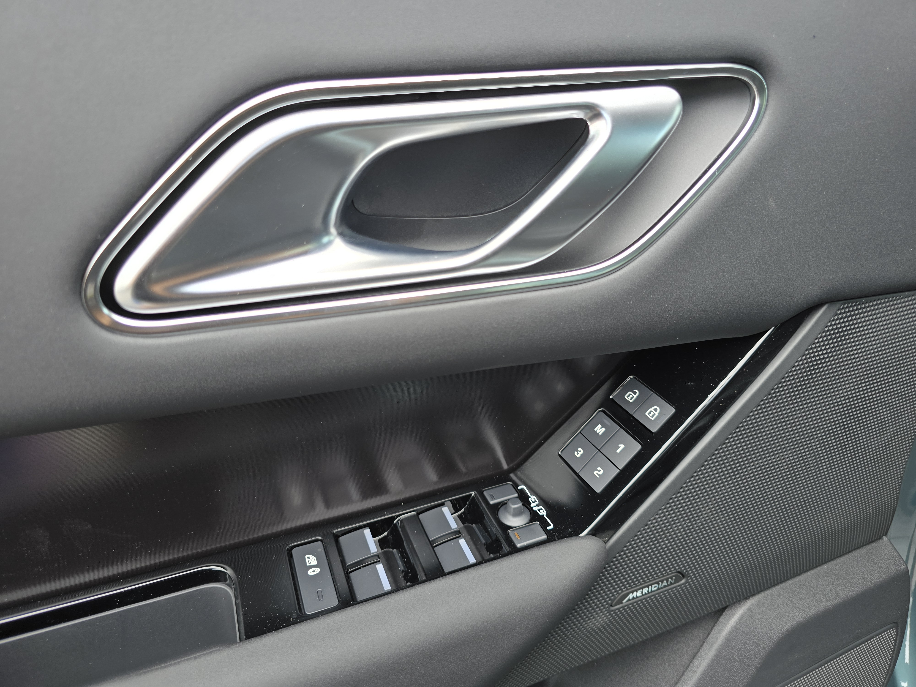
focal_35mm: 23
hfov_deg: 73.9
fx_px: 609
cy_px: 344
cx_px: 458
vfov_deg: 58.9
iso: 25
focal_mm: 6.3
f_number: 1.7
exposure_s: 1/180
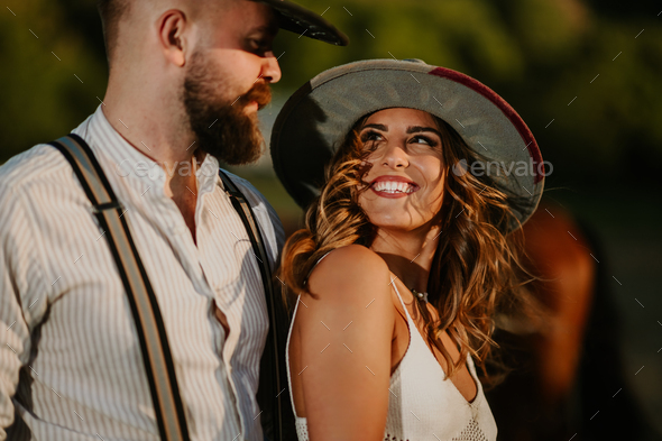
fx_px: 1563
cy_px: 220
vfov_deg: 16.1
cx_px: 331
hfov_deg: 23.9
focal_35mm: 85
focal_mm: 85
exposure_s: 1/200
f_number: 1.4
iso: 320
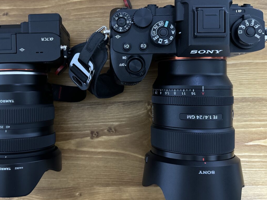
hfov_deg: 50.6
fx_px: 278
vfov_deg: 39.6
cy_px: 89
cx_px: 94
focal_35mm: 36
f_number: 1.78
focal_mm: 6.86
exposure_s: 1/33
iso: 1000
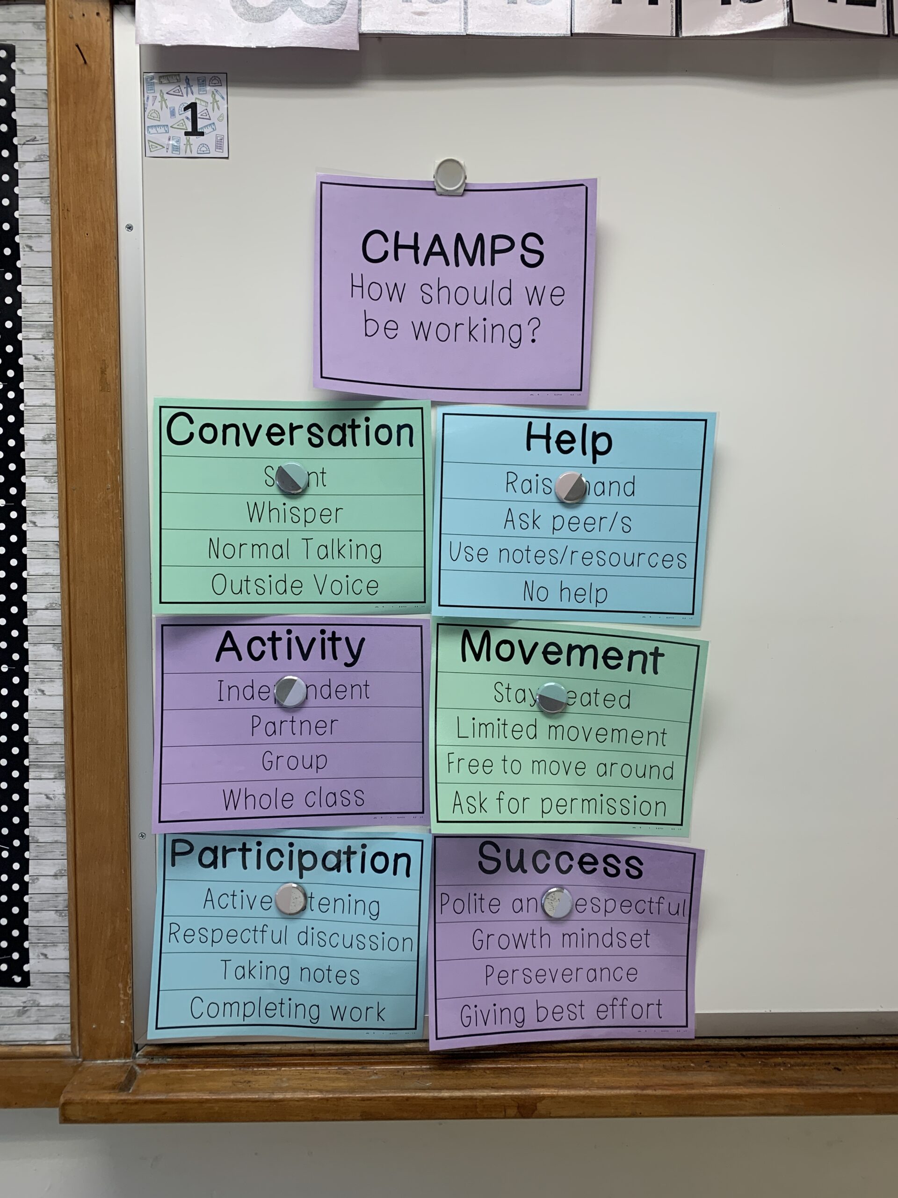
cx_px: 449
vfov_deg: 67.3
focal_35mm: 26
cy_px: 599
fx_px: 899
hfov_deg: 53.1
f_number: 1.8
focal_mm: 4.25
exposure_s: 1/120
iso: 80
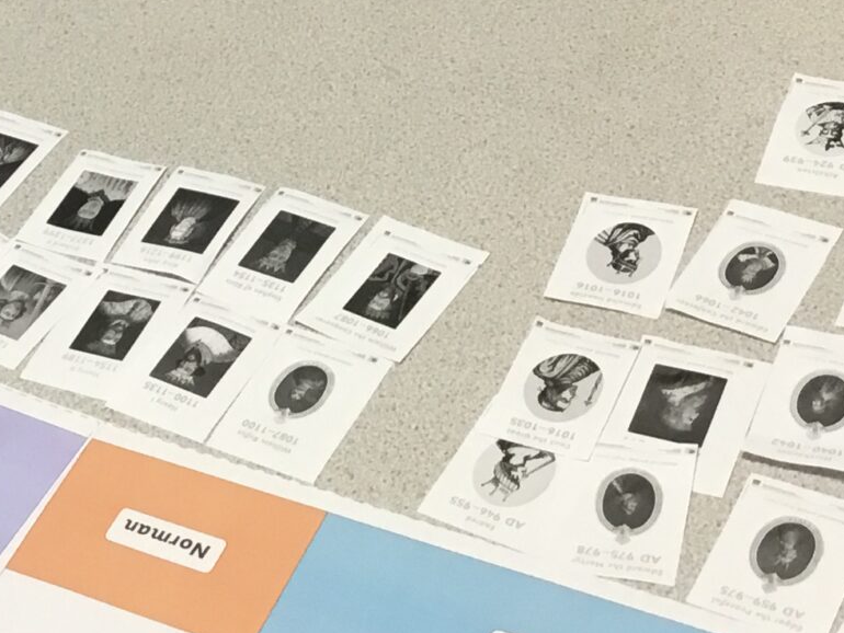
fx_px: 2512
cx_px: 44
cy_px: -64
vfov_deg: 14.1
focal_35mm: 103
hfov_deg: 18.7
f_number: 2.4
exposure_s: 1/33
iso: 50
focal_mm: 3.3
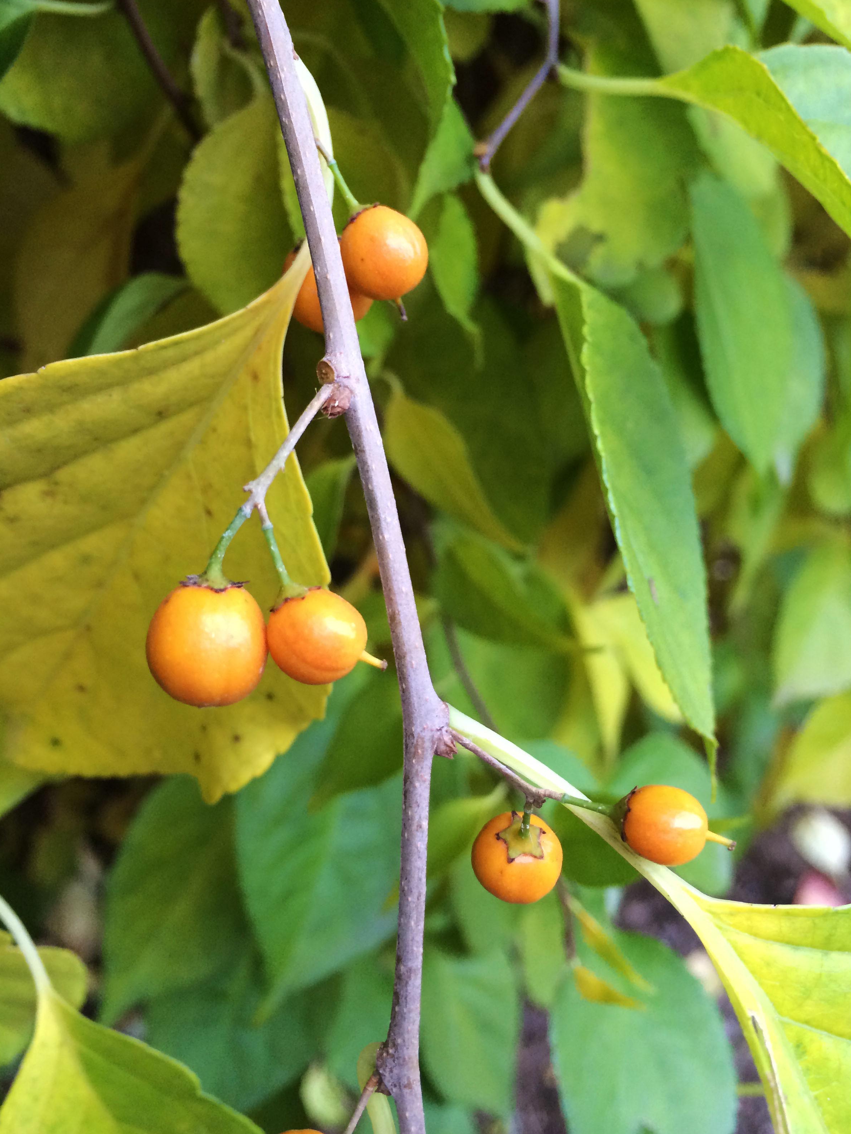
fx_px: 1016
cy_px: 554
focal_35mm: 31
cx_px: 427
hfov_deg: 45.4
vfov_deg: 58.3
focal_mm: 4.12
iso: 64
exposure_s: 1/30
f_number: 2.2
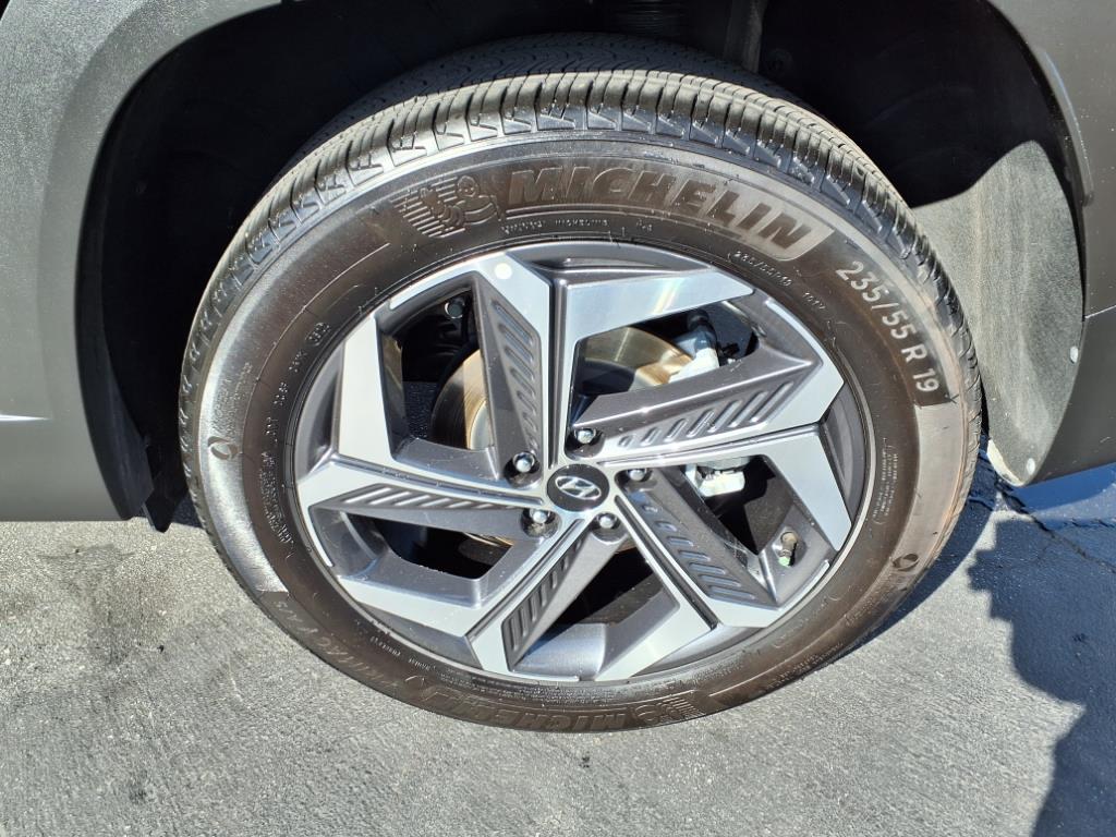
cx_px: 558
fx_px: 870
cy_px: 418
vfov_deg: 51.4
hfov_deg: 65.3
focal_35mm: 27
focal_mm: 3.58
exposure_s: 1/455
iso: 40
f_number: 1.9
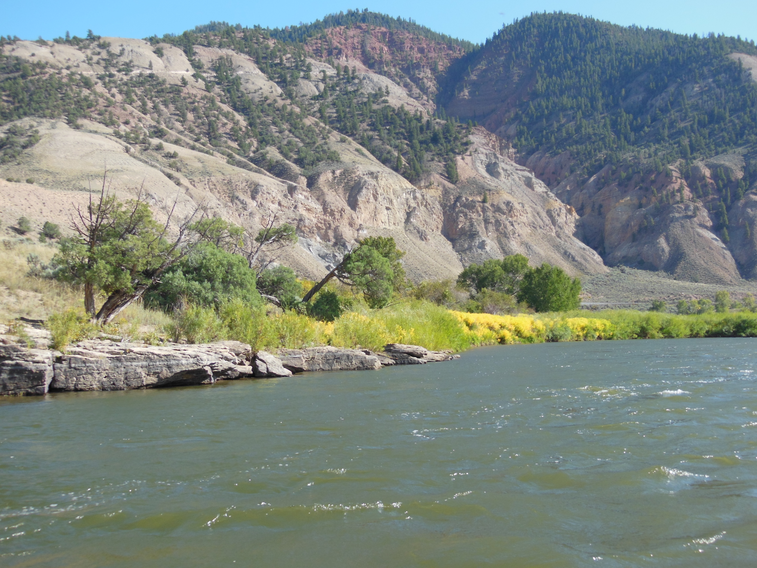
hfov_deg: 36.8
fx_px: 1137
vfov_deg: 28.0
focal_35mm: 52
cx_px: 378
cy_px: 284
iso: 125
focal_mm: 9.3
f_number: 4.7
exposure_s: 1/400
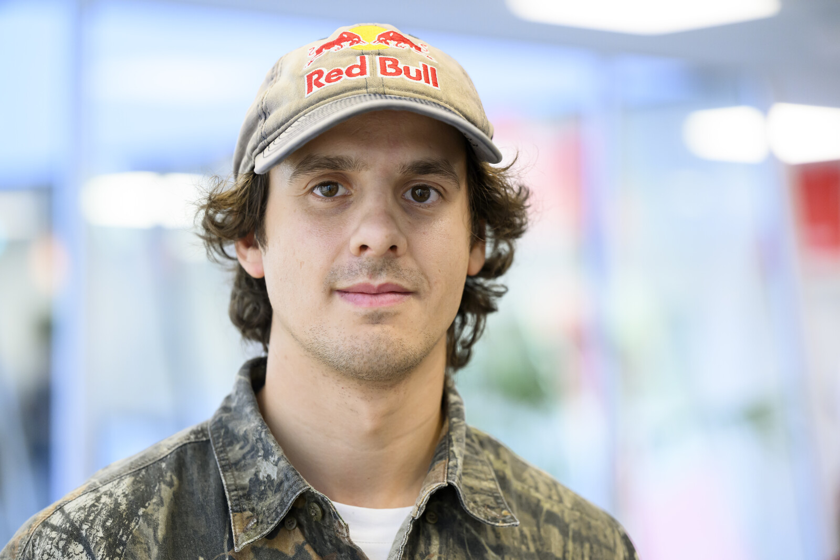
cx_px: 420
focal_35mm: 99
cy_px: 280
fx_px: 2310
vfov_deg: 13.8
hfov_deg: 20.6
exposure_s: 1/320
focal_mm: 99
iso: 2000
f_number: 2.8
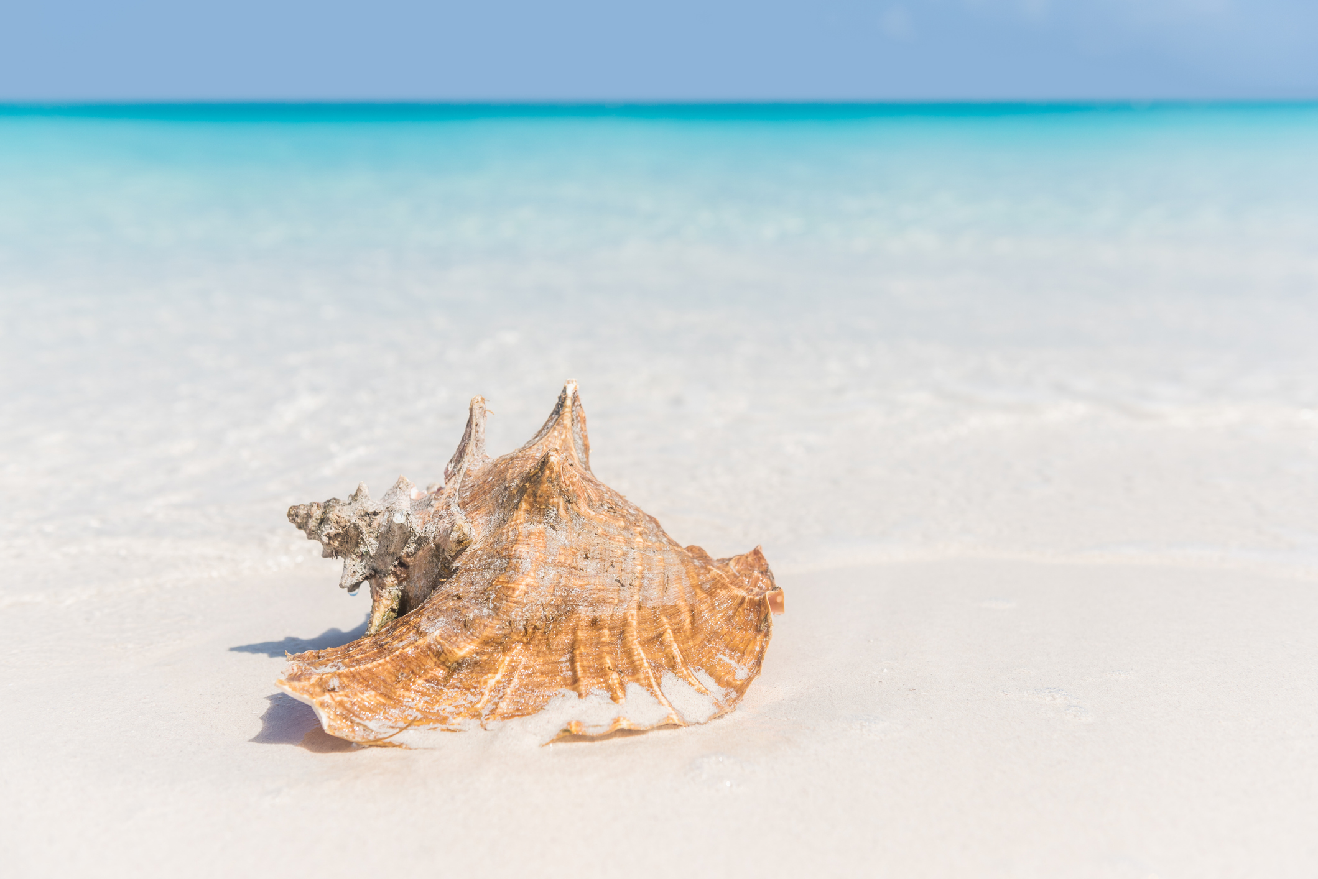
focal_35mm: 38
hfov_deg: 50.7
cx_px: 659
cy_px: 440
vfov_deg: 35.1
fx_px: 1392
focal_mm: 38
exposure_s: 1/1250
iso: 100
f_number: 4.5
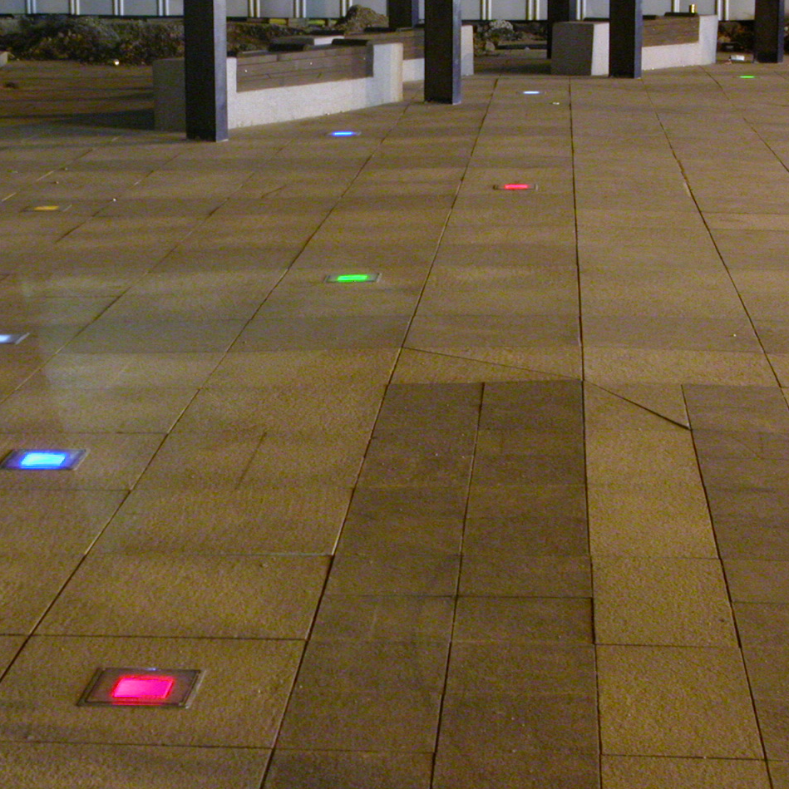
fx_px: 2243
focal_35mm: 87
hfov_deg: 19.9
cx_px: 279
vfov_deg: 19.9
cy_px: 392
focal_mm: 11.1
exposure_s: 2
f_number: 3.8
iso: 400
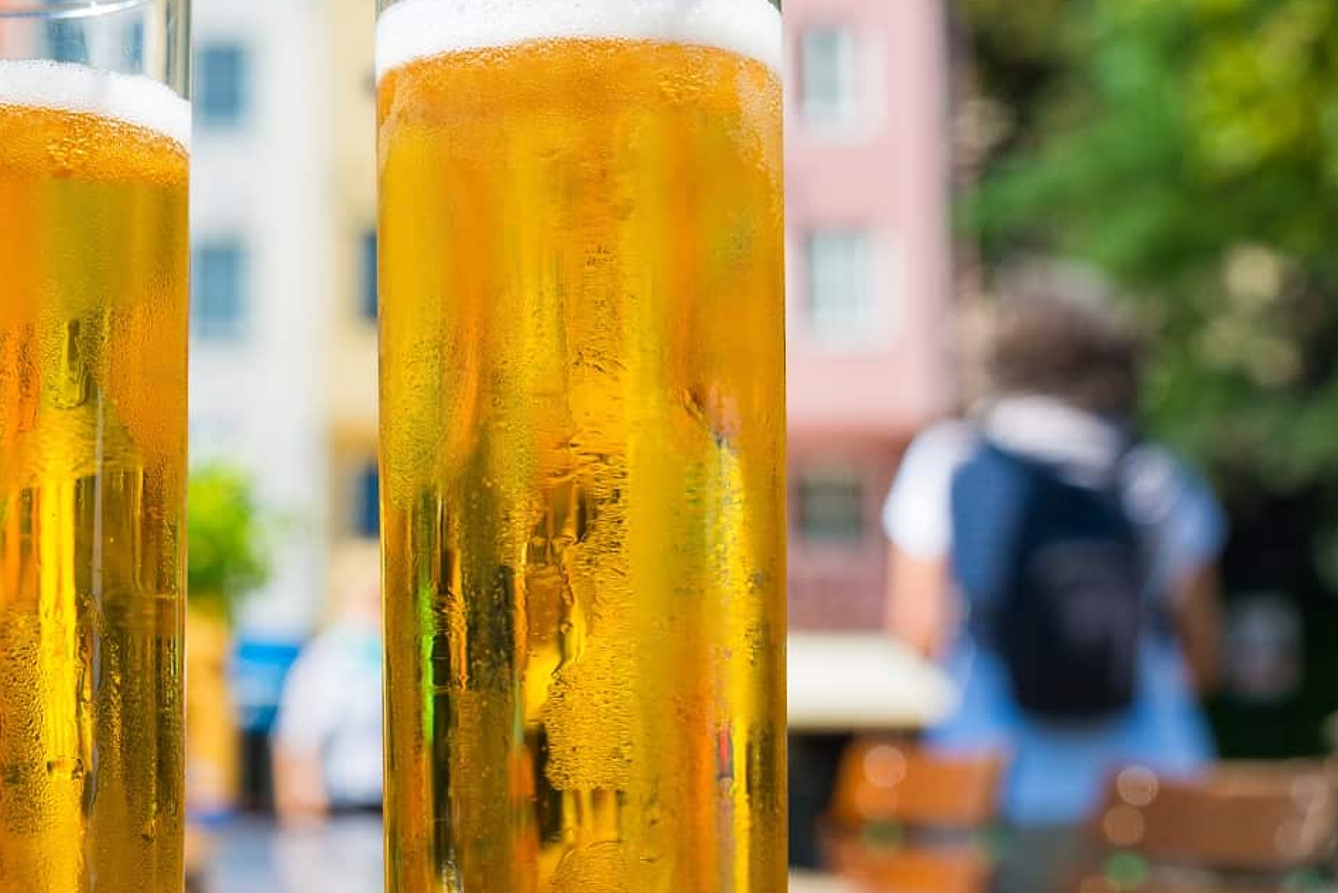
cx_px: 425
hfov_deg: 26.5
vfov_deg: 17.9
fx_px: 2825
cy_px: 333
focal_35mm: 76
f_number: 6.3
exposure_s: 1/160
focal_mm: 36
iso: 100
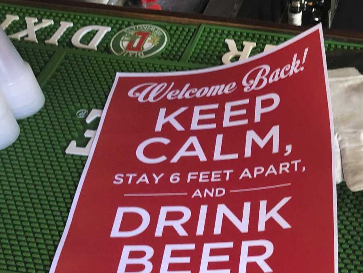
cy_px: 204
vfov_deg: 22.7
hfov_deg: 28.3
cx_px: 368
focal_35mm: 64
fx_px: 671
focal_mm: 3.99
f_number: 1.8
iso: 80
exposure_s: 1/15
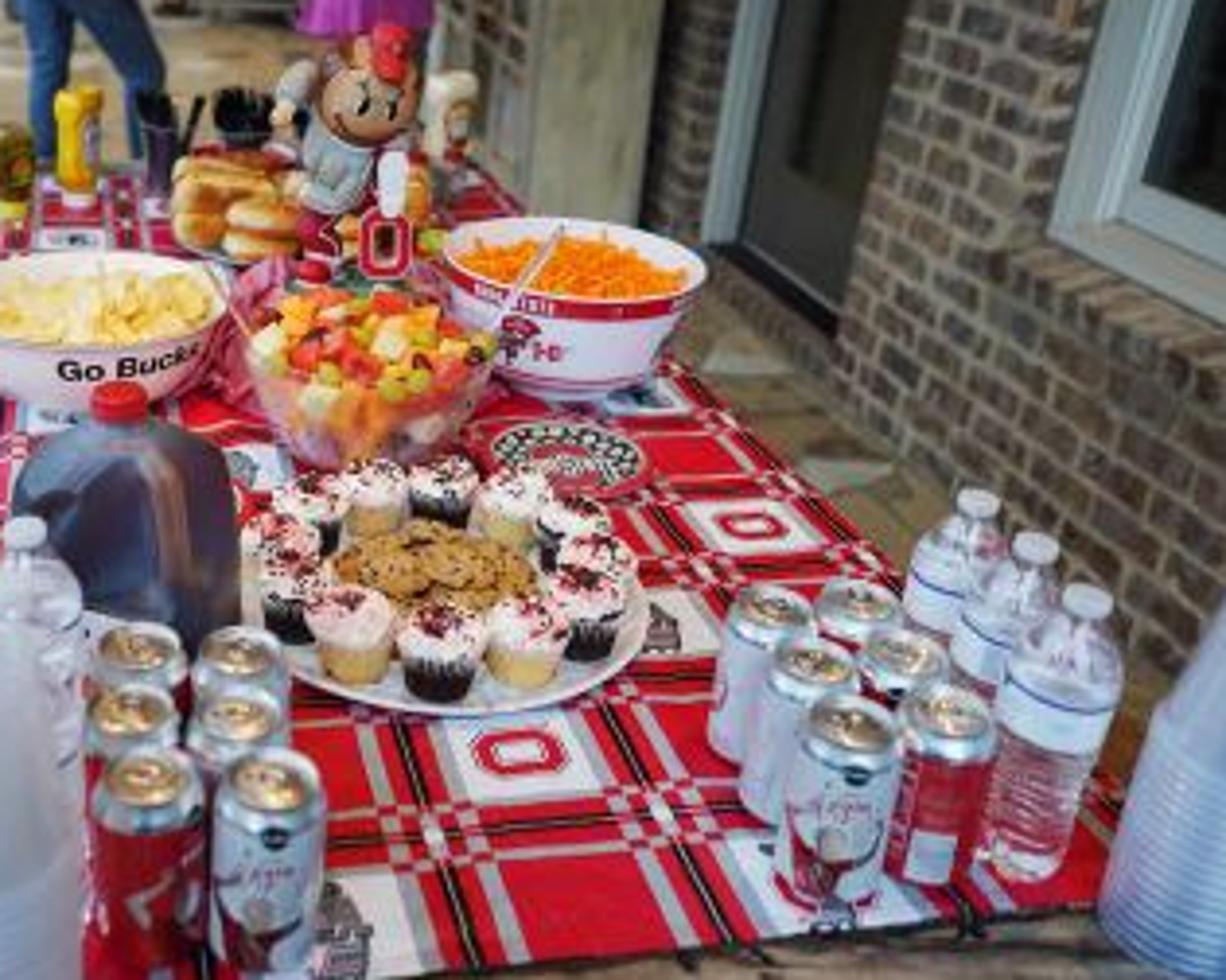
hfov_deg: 44.5
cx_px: 327
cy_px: 401
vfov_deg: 37.2
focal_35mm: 40
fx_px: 1451
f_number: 2.8
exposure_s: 1/400
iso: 800
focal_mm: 28
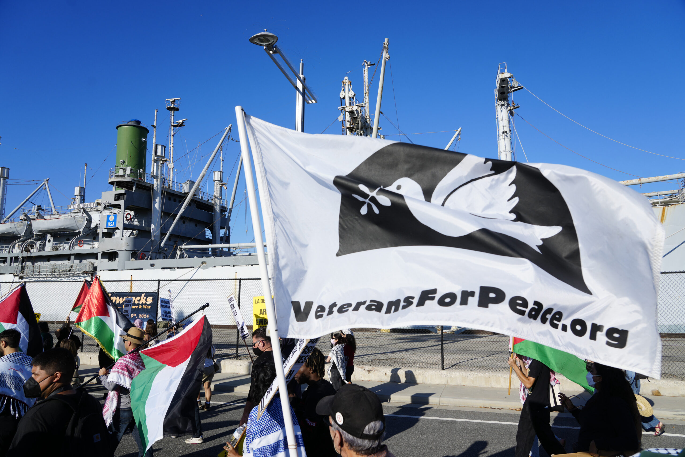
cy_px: 228
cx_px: 342
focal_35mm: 24
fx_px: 457
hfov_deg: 73.7
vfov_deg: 53.1
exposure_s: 1/400
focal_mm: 24
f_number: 8
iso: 125
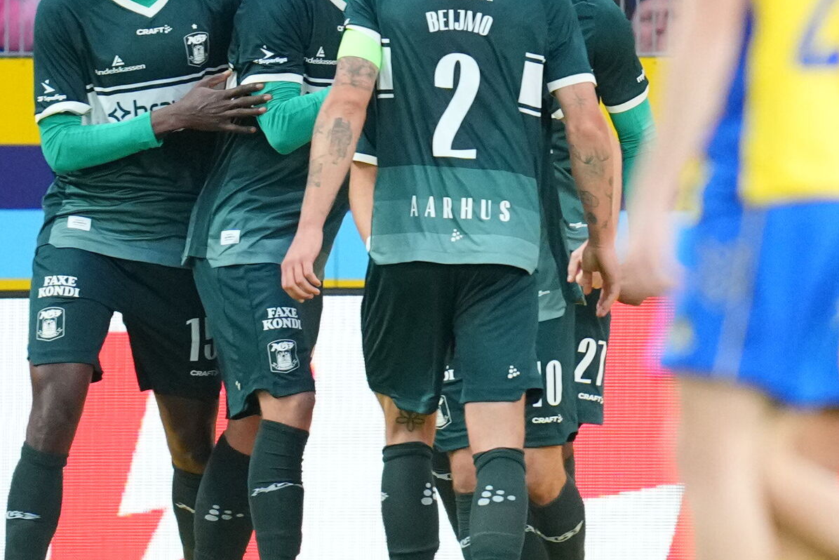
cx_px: 505
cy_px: 234
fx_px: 22447
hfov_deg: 2.1
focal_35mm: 963
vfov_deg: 1.4
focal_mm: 400
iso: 3200
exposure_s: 1/1000
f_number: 2.8
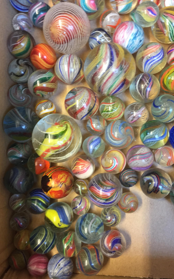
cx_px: 91
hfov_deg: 40.6
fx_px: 235
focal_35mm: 31
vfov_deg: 61.2
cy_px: 139
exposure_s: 1/33
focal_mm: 4.15
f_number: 2.2
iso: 160
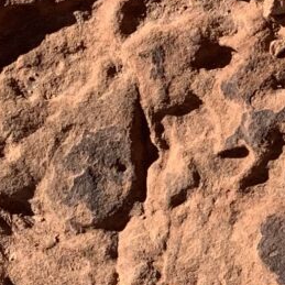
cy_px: 265
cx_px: 660
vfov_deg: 9.6
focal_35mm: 182
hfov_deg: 8.8
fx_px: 1695
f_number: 1.8
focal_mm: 4.25
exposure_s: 1/1387
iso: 25
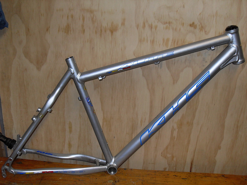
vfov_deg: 38.7
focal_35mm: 37
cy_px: 92
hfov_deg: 50.1
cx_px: 124
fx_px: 264
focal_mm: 6.3
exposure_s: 1/45
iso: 100
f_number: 2.8
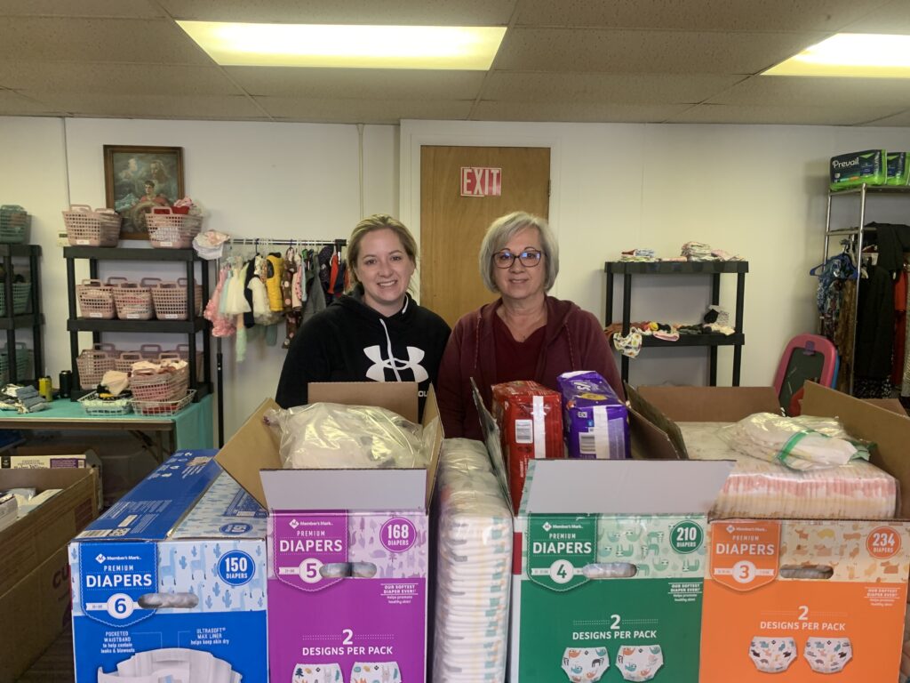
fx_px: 683
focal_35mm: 26
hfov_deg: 67.3
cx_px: 455
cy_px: 342
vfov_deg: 53.1
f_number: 1.8
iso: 200
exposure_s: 1/60
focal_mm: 4.25
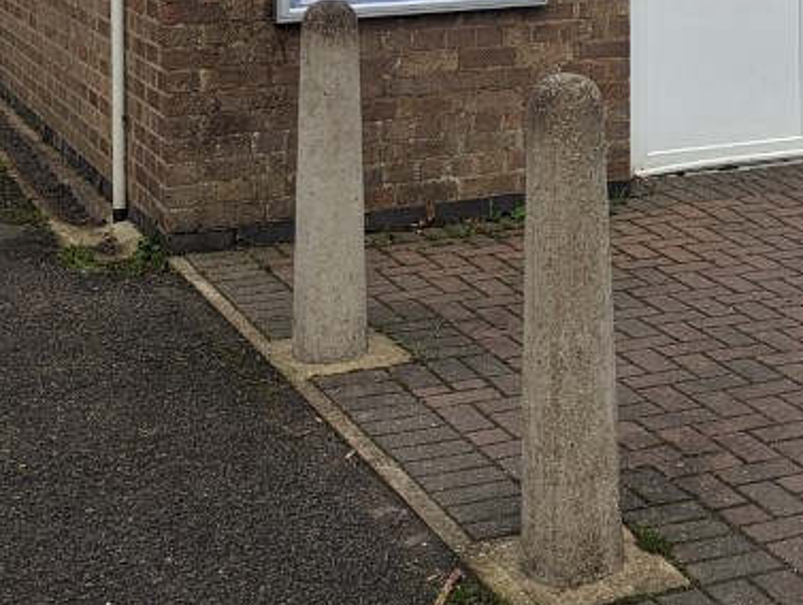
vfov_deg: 17.9
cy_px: -222
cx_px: 744
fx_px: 1766
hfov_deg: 24.8
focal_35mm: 76
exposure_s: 1/409
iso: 48
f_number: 1.85
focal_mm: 6.81
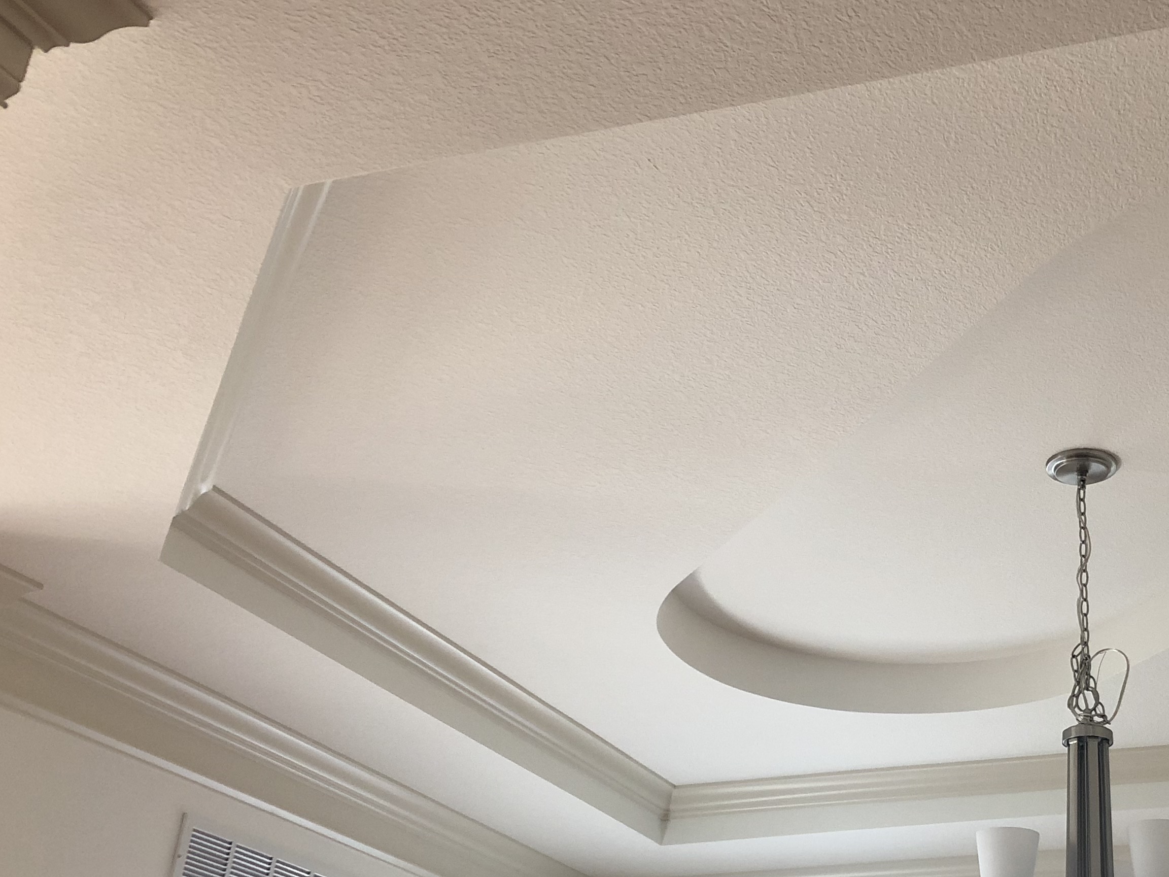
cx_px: 1007
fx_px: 1655
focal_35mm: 49
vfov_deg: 29.6
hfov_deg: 36.9
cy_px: 523
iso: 32
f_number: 1.8
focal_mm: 3.99
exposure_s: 1/30
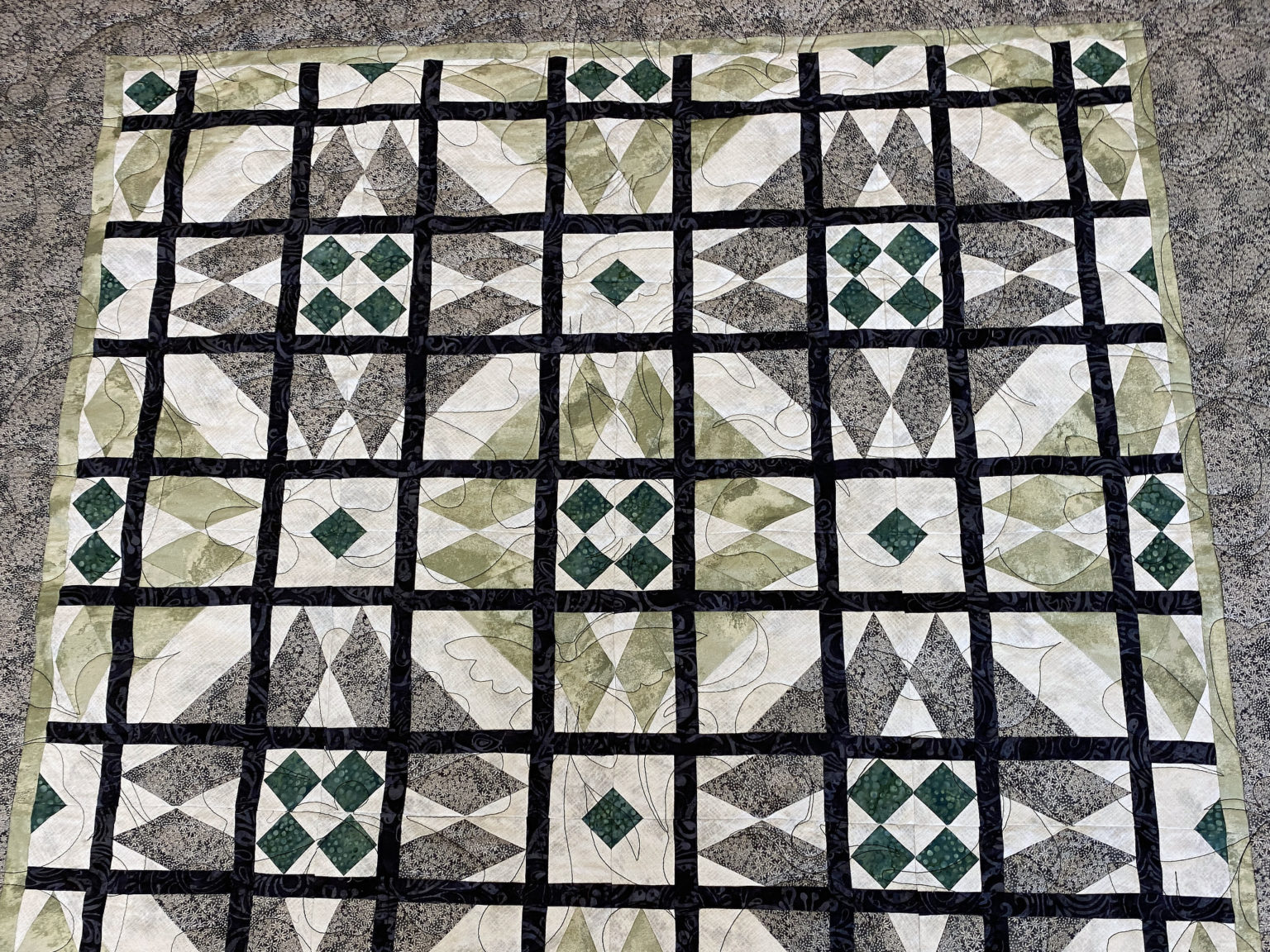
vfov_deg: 53.1
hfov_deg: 67.3
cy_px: 476
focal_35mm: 26
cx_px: 635
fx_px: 954
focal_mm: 4.2
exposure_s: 1/60
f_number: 1.8
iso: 100
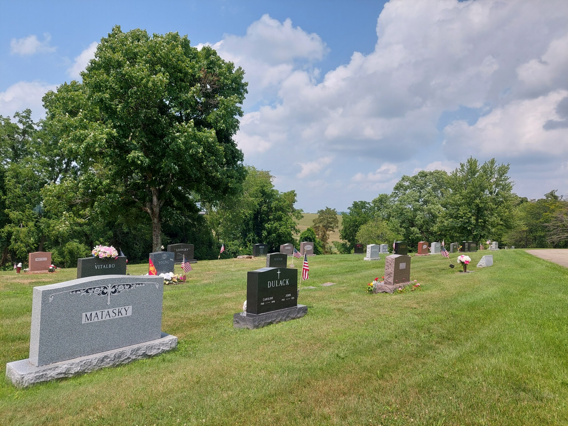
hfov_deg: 71.6
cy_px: 213
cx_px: 284
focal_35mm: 24
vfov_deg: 56.8
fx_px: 394
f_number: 1.8
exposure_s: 1/1905
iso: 40
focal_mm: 5.23
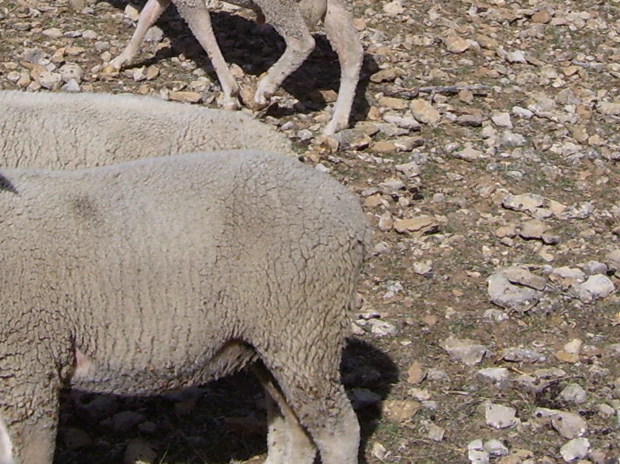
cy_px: -103
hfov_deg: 21.7
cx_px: 251
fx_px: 1612
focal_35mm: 90
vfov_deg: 15.7
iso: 80
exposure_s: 1/1000
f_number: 4.8
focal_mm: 6
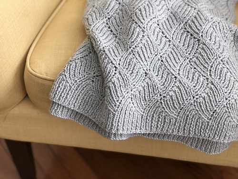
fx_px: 392
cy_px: 90
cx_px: 119
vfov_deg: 25.7
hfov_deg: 33.8
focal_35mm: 57
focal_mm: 6.6
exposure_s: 1/30
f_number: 2.8
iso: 50
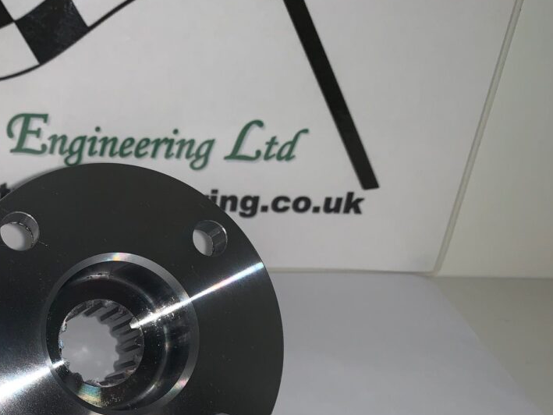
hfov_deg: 40.8
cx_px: 94
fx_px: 703
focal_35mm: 44
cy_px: 315
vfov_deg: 32.2
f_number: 1.8
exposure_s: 1/60
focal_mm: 4.25
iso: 25
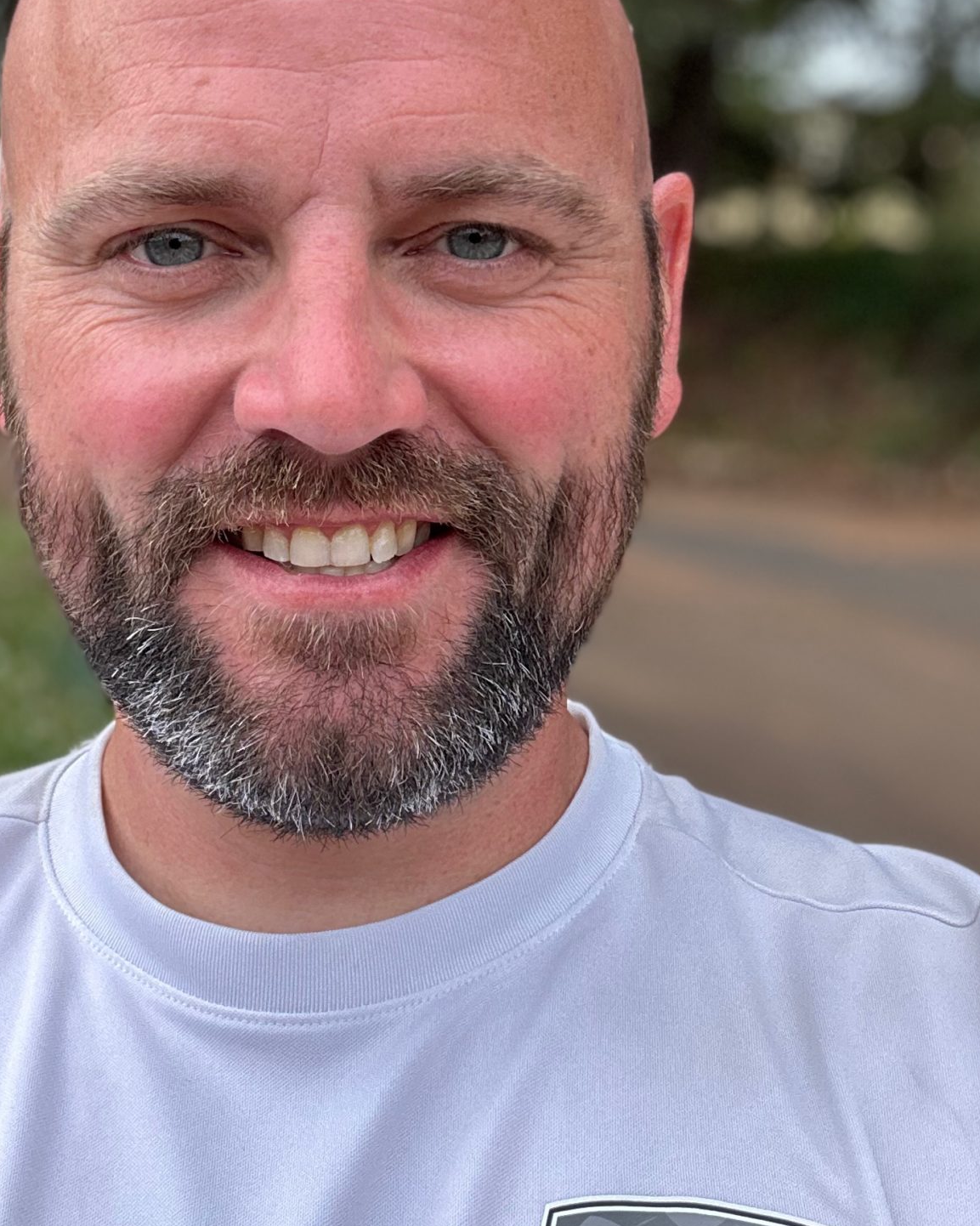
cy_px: 576
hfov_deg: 28.9
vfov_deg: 36.0
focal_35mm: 52
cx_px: 311
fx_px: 1886
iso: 25
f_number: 1.9
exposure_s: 1/241
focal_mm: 2.69
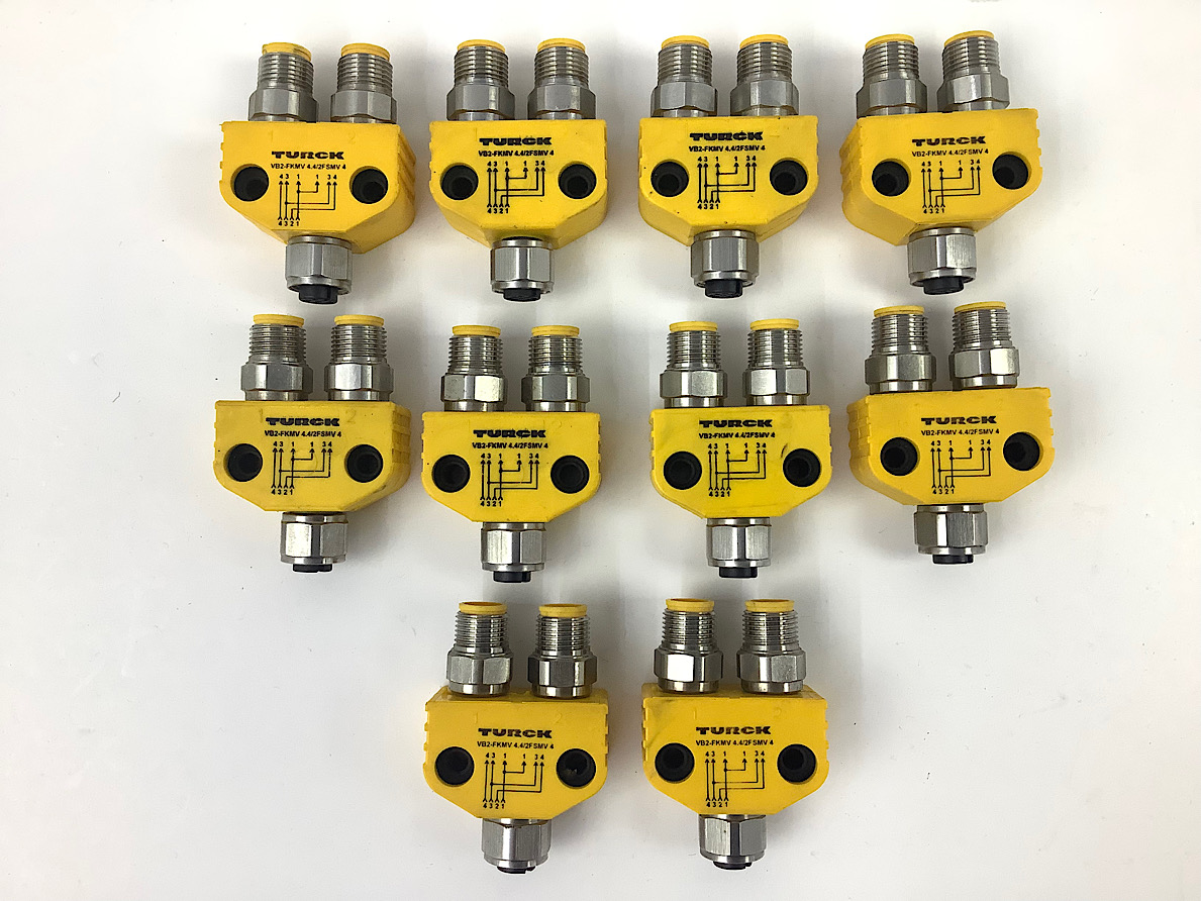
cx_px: 600
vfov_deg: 45.4
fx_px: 1076
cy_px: 450
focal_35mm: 31
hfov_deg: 58.3
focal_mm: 3.3
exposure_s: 1/50
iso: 64
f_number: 2.4
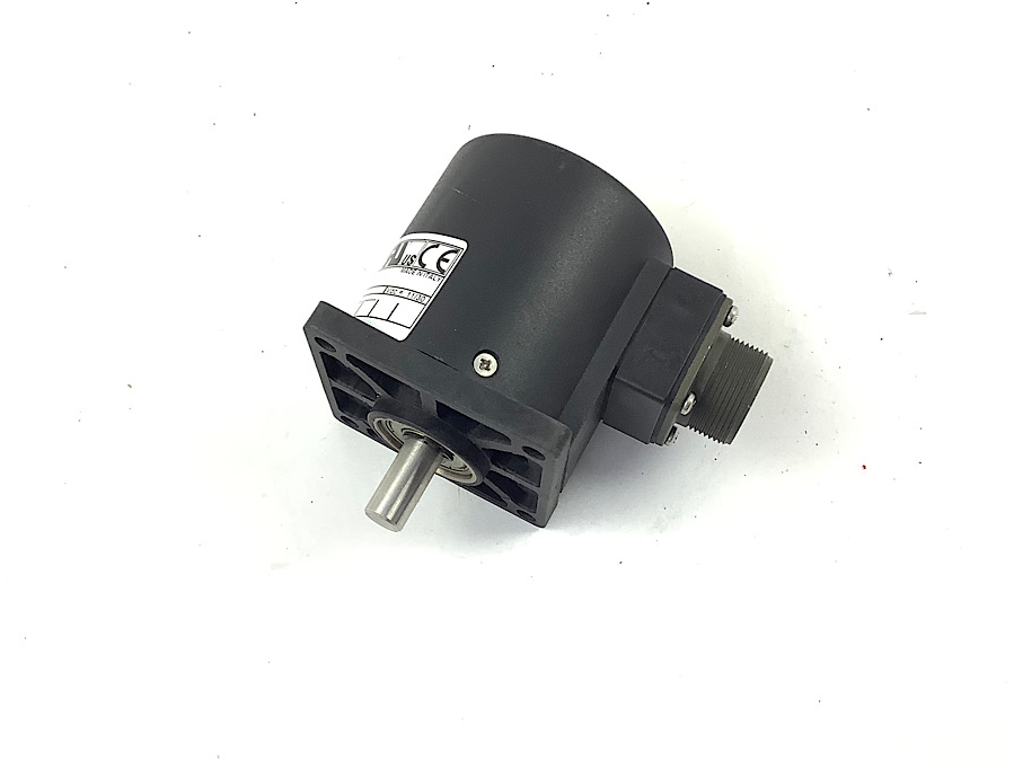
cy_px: 401
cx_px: 509
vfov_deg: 35.1
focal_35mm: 41
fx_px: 1201
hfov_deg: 45.8
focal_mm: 3.3
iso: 80
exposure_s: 1/50
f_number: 2.4
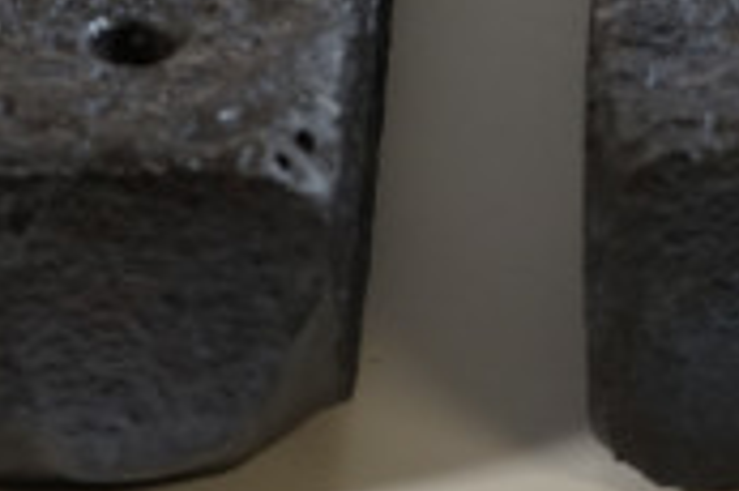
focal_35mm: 186
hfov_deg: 11.0
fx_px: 3814
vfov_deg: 7.2
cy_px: -254
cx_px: 530
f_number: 4.5
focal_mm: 48
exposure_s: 1/160
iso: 800
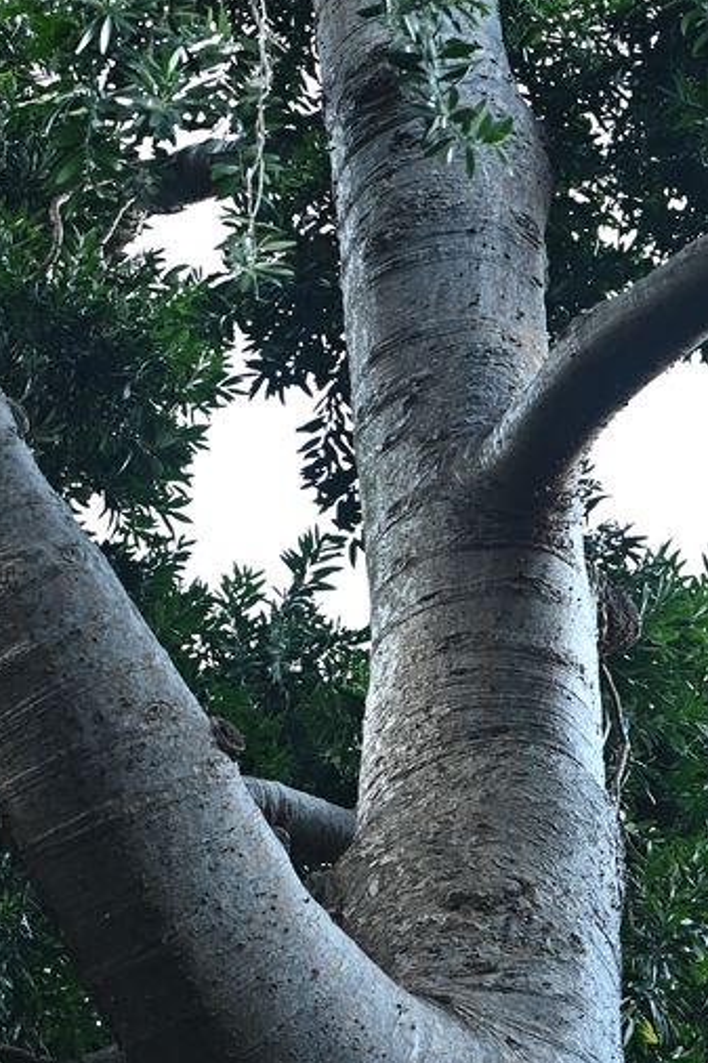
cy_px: 134
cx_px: 185
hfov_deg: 5.9
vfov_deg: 8.9
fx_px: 6819
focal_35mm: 231
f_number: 5.6
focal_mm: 78
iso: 1250
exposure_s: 1/125
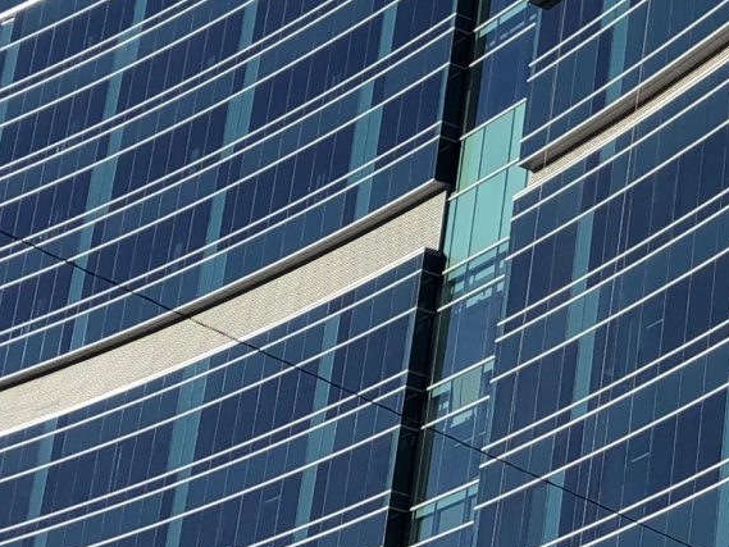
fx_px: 2654
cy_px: 379
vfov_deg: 11.8
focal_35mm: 126
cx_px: 931
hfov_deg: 15.0
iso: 20
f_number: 1.8
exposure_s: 1/1675
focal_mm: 4
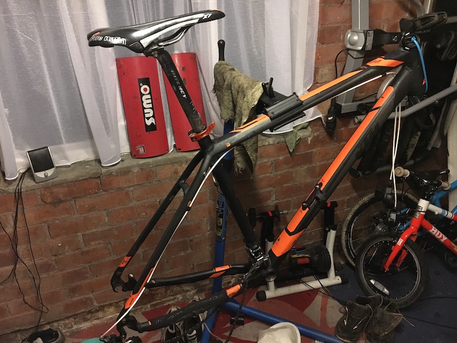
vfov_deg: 48.2
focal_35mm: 29
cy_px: 172
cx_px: 228
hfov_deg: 61.7
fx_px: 383
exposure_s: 1/17
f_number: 2.2
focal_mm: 4.15
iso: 500
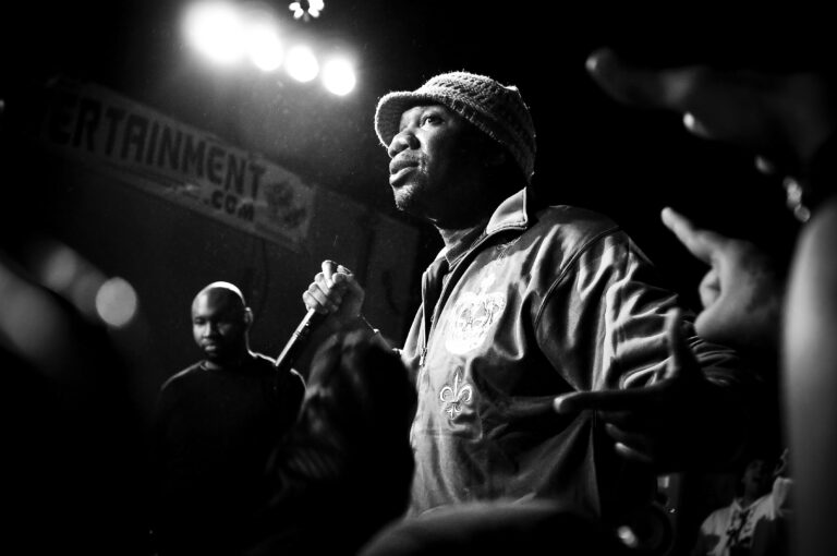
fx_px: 975
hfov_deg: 46.5
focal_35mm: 42
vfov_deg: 31.8
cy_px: 278
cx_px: 418
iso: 3200
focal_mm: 28
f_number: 2.8
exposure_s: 1/125
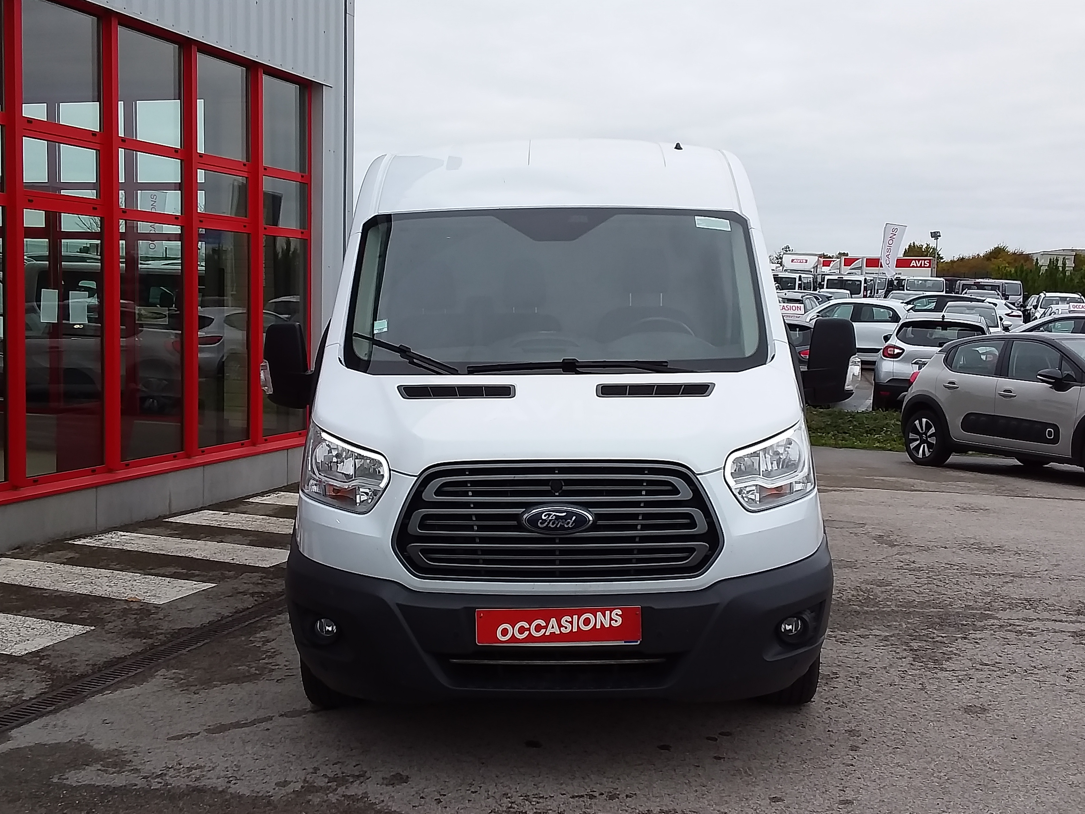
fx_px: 878
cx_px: 542
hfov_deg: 63.4
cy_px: 407
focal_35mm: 28
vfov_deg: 49.7
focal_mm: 2.91
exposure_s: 1/377
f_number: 1.9
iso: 40
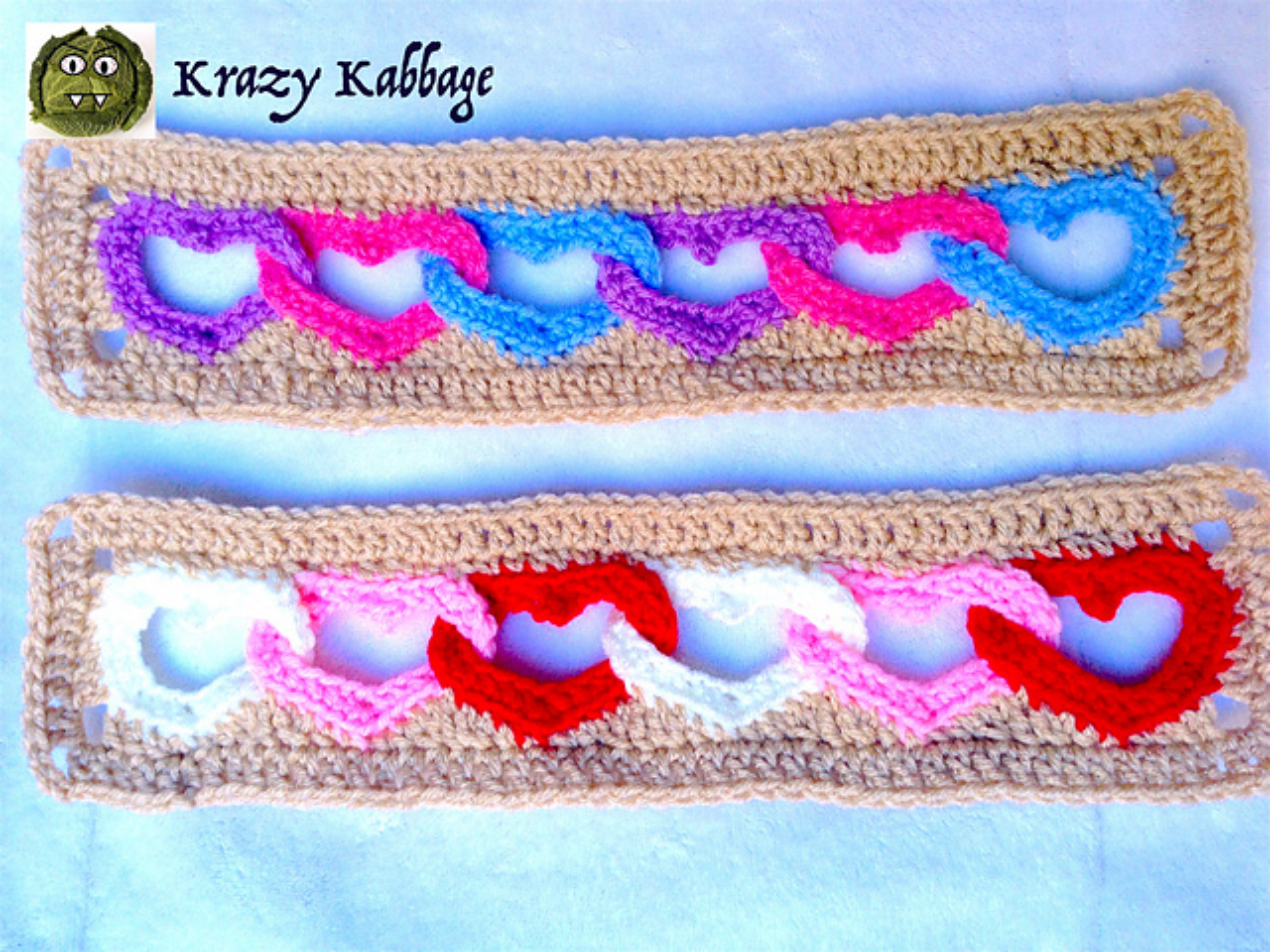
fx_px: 1211
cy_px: 476
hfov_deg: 55.4
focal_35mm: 33
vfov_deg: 42.9
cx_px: 635
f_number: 2.4
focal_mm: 4.12
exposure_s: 1/60
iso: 50
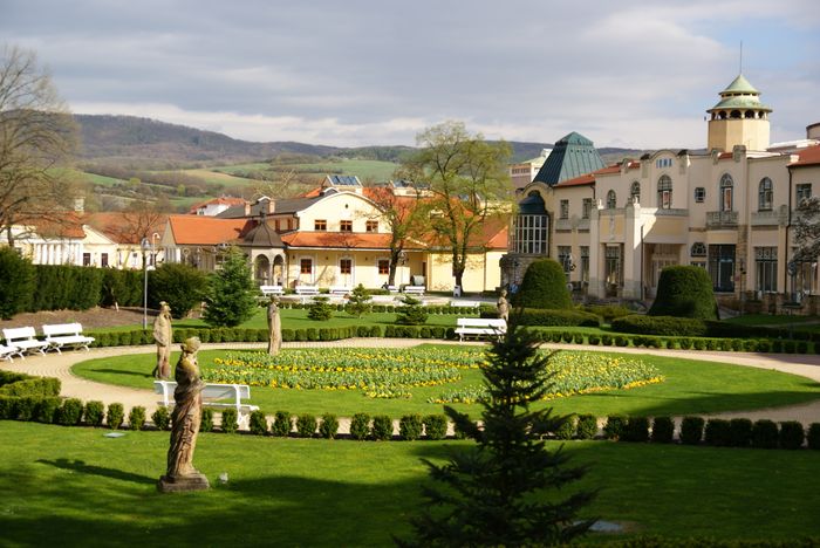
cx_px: 410
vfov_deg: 22.7
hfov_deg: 33.4
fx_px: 1368
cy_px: 274
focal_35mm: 60
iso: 100
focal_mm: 40
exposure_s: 1/800
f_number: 4
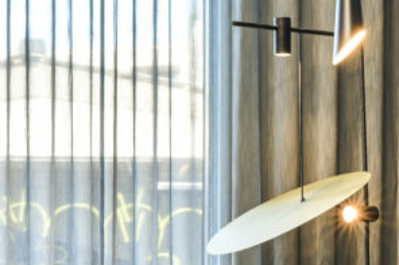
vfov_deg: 7.8
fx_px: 1916
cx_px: -30
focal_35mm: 173
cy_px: 383
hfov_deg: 11.7
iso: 100
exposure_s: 1/2.5
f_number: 9
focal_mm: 50
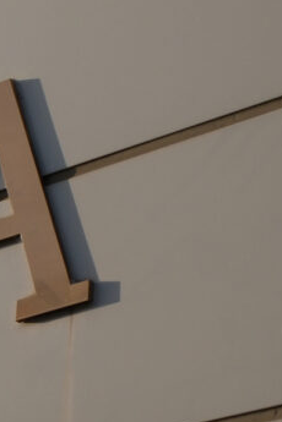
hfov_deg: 6.4
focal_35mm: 204
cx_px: -376
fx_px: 2397
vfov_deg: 10.1
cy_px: 314
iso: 320
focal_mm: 36.8
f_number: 5.6
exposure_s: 1/480
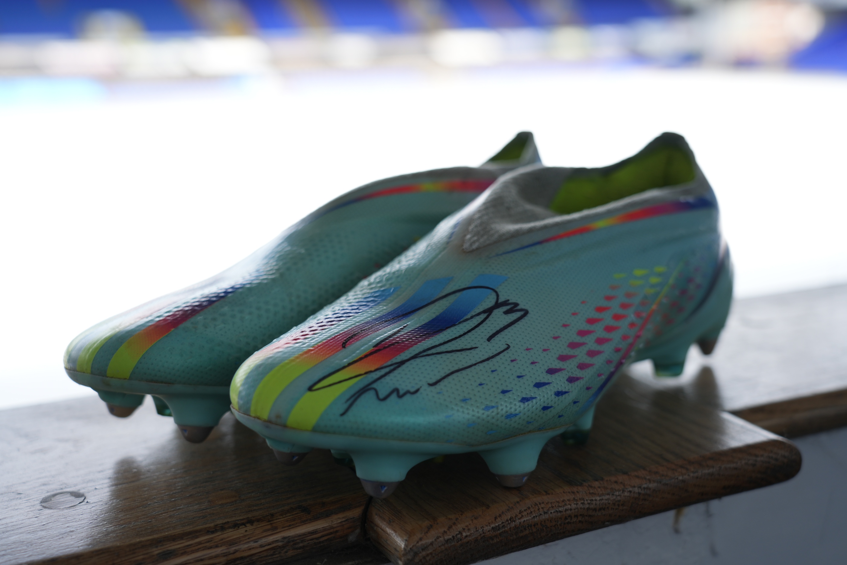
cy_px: 282
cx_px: 424
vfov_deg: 28.1
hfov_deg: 41.1
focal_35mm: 48
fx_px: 1129
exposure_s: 1/125
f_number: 4.5
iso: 100
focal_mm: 48
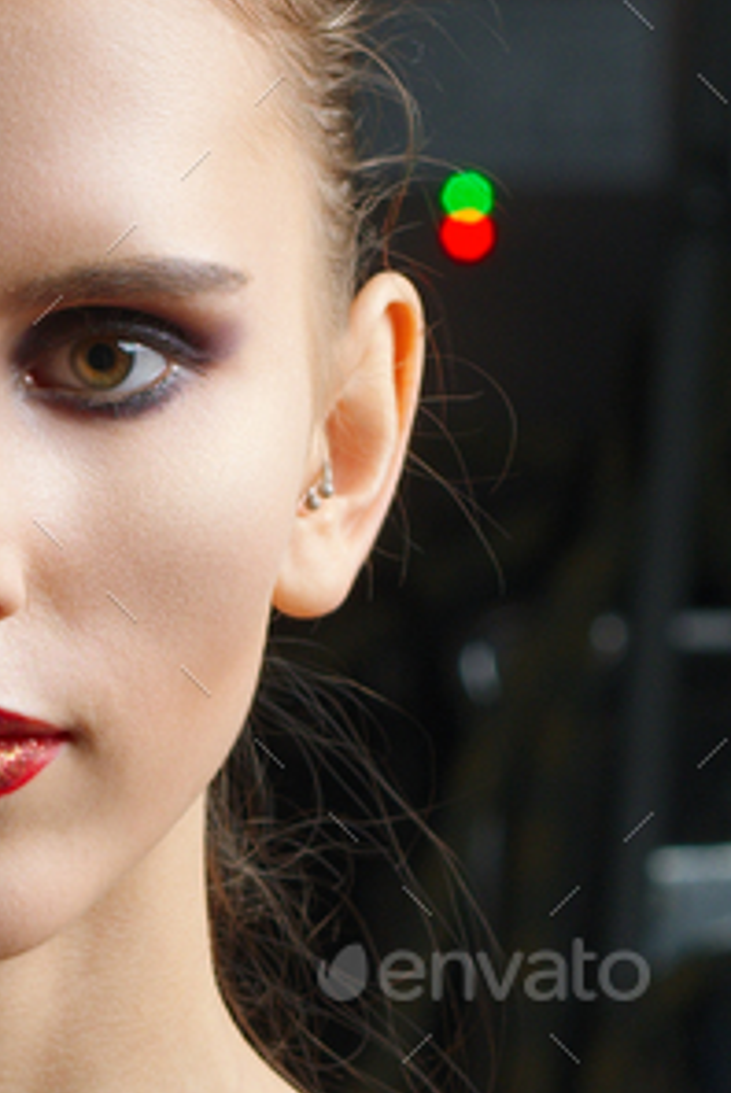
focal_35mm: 403
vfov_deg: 5.1
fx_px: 12245
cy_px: 947
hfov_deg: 3.4
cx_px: -81
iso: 200
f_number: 5
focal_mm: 90
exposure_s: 1/125
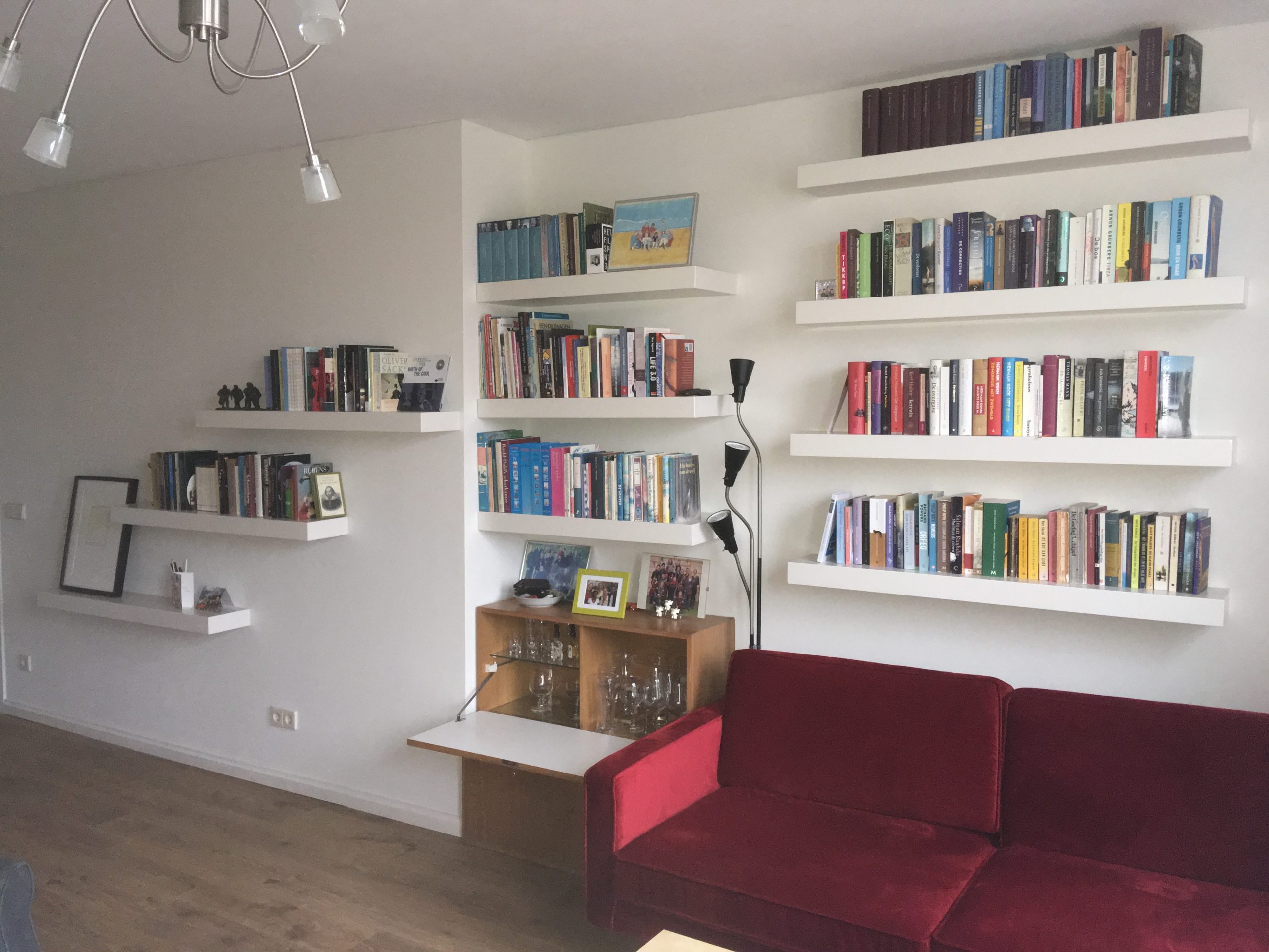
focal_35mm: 29
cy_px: 476
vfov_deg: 48.2
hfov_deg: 61.7
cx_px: 634
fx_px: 1063
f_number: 2.2
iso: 160
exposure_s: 1/17
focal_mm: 4.15
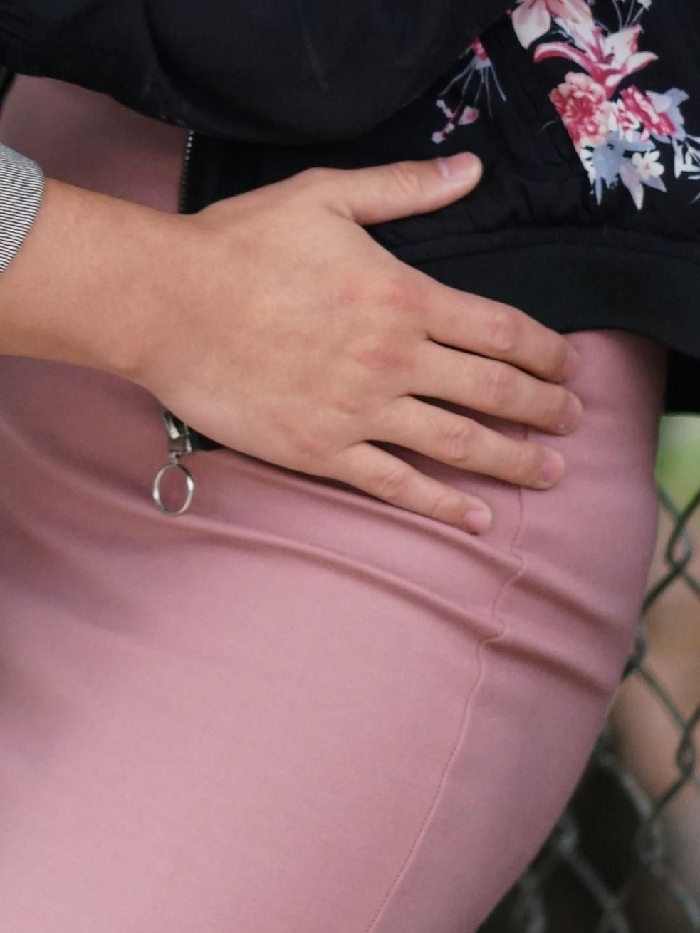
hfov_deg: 2.9
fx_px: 13800
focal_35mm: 512
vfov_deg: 3.9
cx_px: -215
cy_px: -313
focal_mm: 135
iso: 1250
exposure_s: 1/125
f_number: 1.8
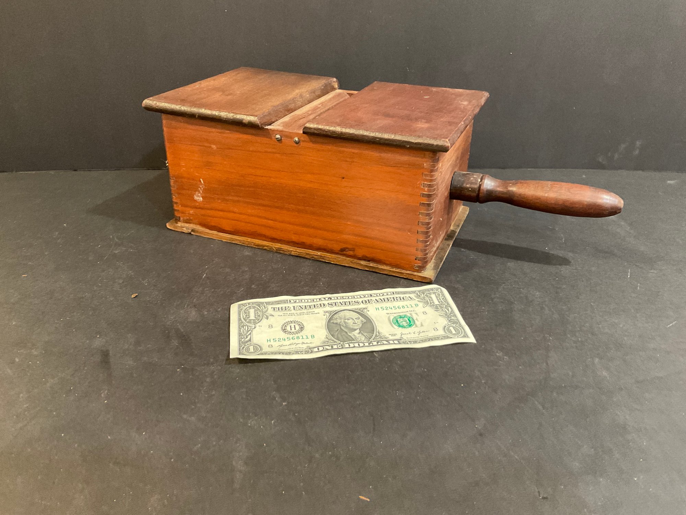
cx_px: 343
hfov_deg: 61.7
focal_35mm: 29
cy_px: 258
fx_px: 575
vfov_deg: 48.2
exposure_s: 1/30
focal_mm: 3
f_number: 1.8
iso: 400
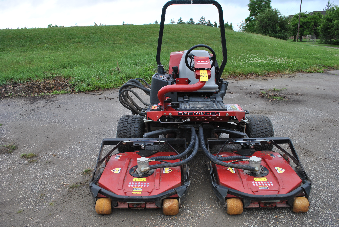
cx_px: 170
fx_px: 255
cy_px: 114
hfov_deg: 67.3
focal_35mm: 27
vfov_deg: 48.1
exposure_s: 1/125
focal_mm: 18
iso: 180
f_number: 5.6
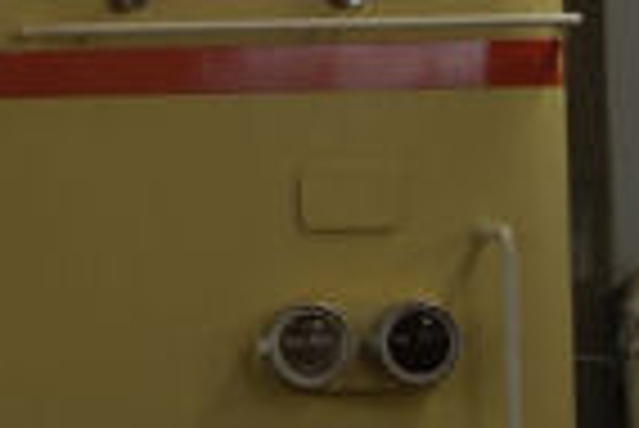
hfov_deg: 2.5
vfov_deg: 1.7
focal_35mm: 816
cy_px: 0
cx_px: -922
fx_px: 14499
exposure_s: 1
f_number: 13
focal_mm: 70
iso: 100
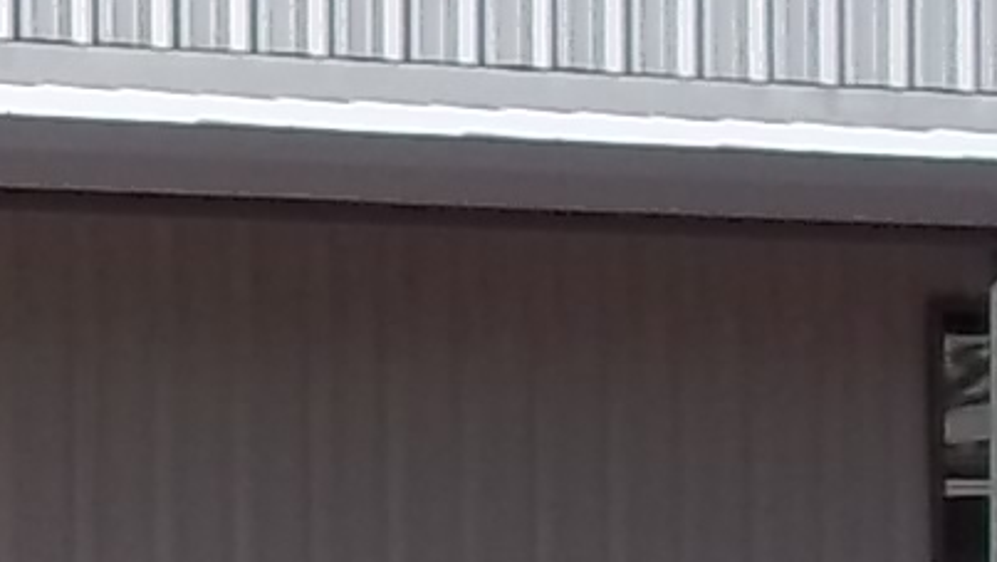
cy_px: 364
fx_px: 7405
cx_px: -1808
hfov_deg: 7.0
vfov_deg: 4.3
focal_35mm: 280
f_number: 8
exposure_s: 1/200
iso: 80
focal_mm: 6.5
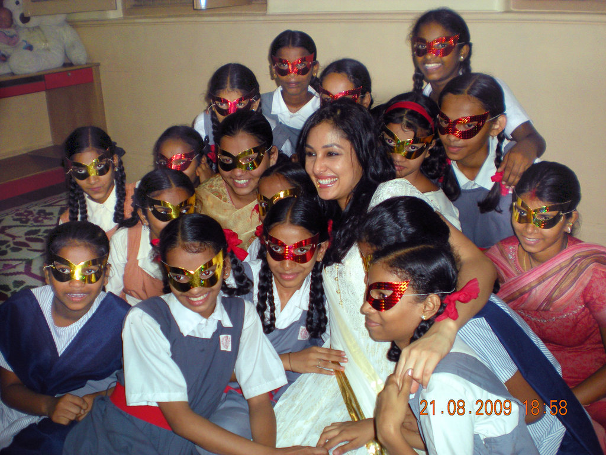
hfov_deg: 49.0
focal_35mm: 38
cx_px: 303
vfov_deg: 37.7
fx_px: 665
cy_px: 228
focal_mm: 6.3
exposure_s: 1/60
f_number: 3.1
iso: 133
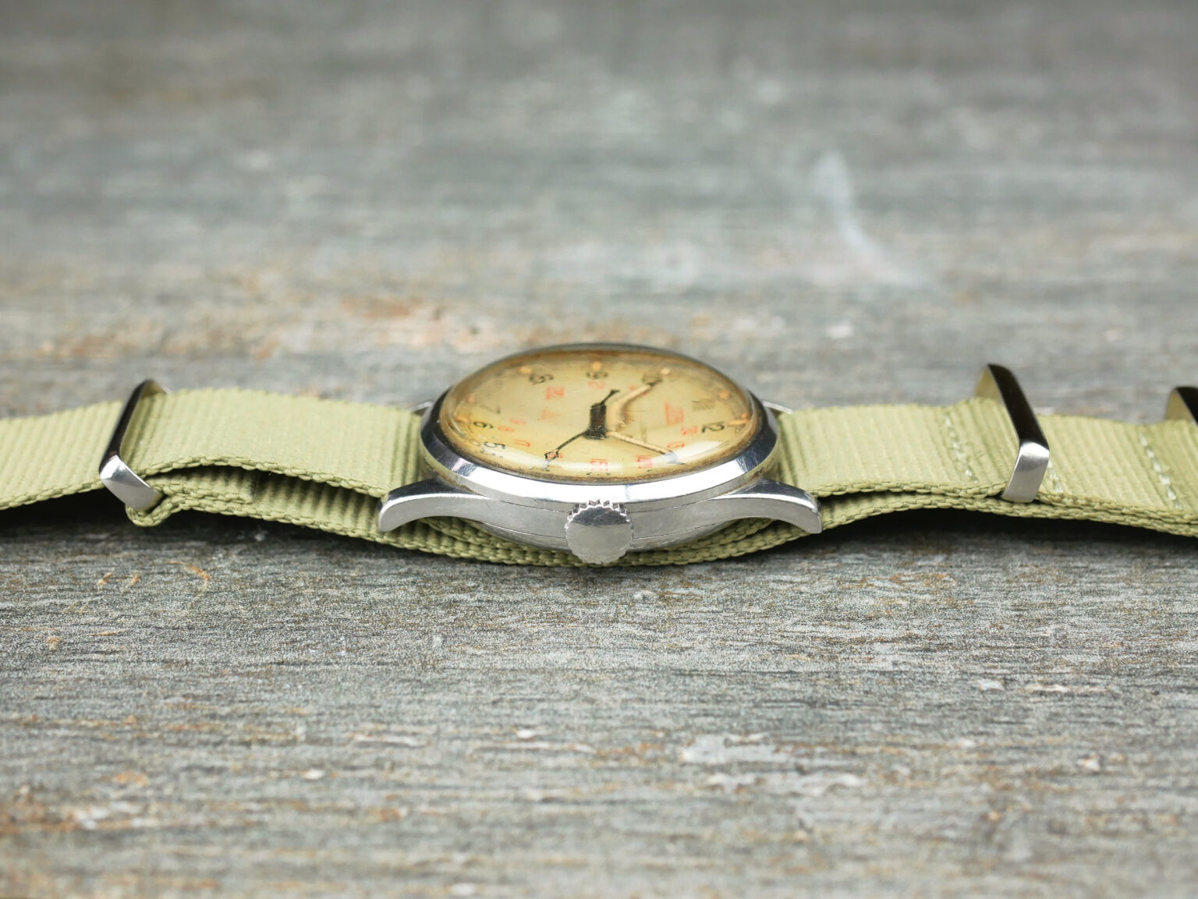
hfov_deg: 32.2
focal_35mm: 60
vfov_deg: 24.4
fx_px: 2077
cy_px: 450
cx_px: 599
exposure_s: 1/125
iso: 800
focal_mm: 30
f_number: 5.6
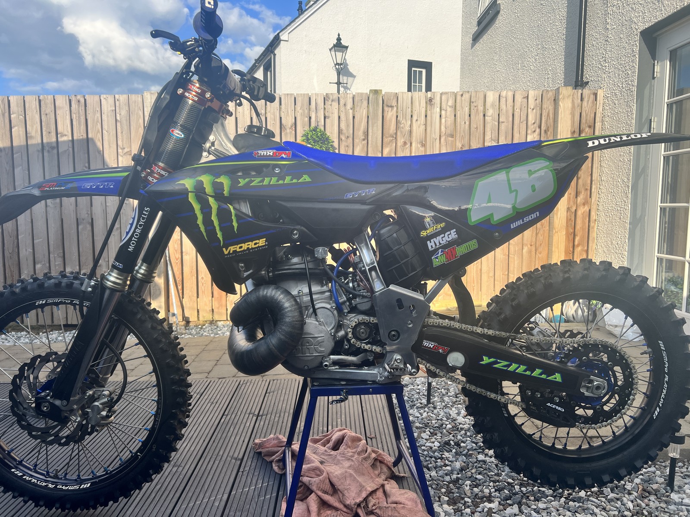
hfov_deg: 67.3
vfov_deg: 53.1
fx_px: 518
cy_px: 258
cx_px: 345
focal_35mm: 26
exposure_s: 1/1488
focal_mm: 5.7
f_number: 1.5
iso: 50
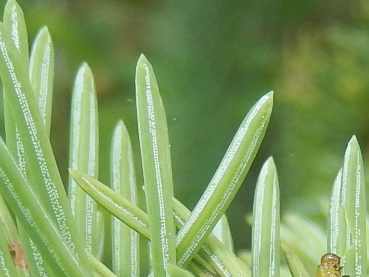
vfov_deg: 28.0
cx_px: 159
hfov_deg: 38.1
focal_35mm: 50
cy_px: 251
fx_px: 533
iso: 125
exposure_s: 1/800
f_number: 3.4
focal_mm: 4.5
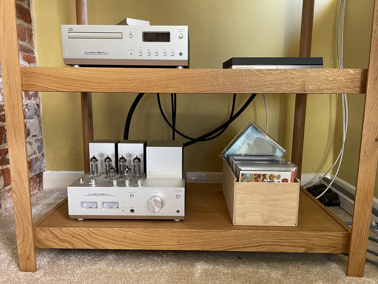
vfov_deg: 53.1
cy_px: 142
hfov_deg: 67.3
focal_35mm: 26
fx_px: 284
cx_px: 189
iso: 160
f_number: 1.6
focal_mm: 4.2
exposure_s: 1/60
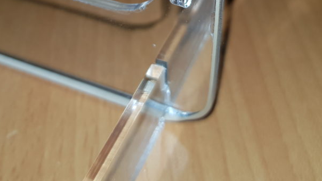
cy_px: -14
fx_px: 410
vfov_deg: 23.5
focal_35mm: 48
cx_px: 150
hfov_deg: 42.9
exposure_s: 1/330
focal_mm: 4.2
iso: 40
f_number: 1.7
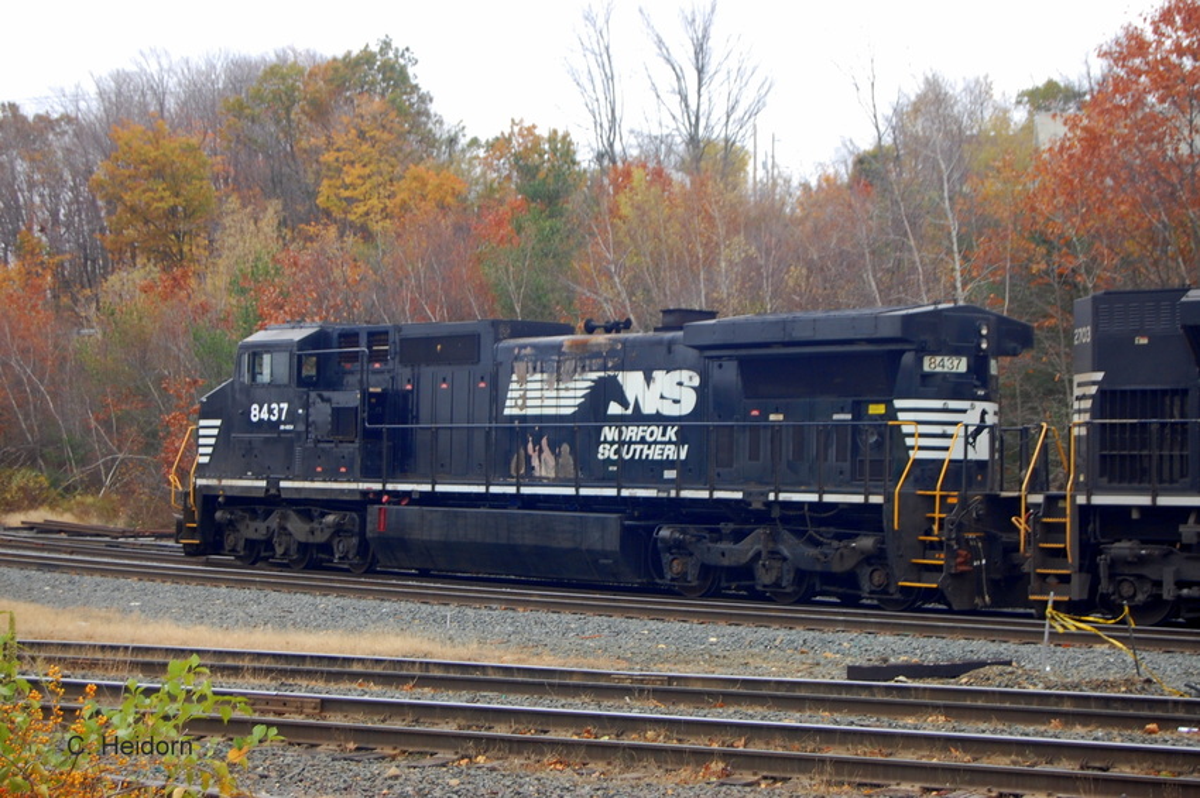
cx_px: 600
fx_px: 2398
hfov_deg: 28.1
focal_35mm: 72
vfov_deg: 18.9
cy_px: 399
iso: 280
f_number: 5.6
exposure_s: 1/125
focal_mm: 48
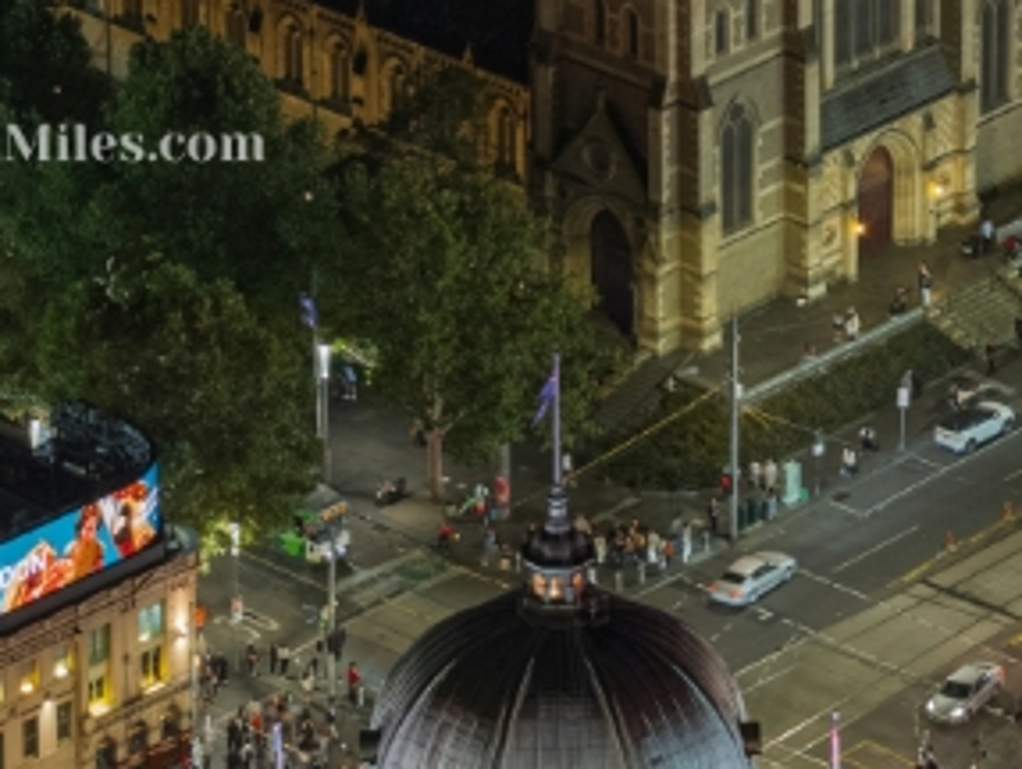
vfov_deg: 3.3
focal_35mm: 454
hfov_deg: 4.4
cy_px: 87
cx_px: 580
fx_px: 13421
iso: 800
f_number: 2
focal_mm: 110
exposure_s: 1/18
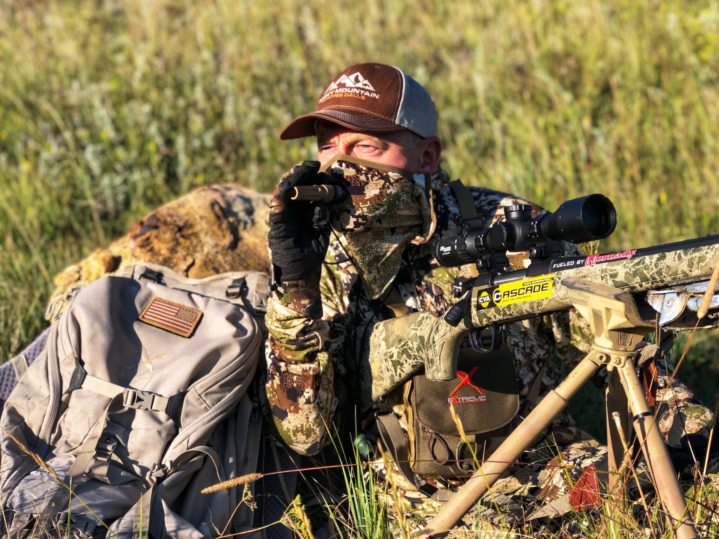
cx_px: 360
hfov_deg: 33.8
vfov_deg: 25.7
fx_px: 1184
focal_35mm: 57
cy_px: 270
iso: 20
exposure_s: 1/355
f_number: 2.8
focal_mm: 6.6
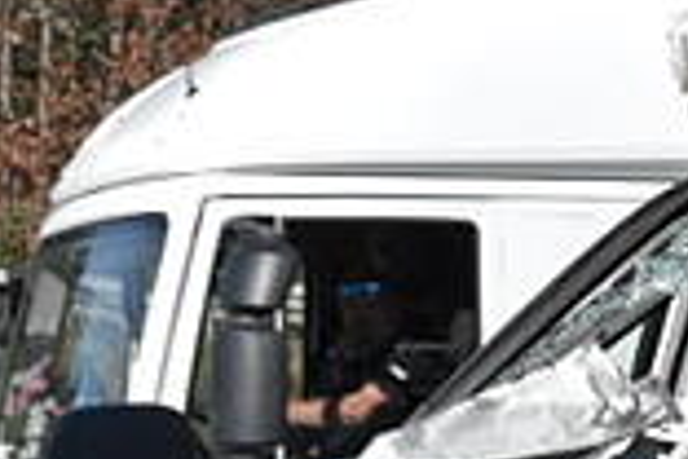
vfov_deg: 5.1
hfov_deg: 7.4
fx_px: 5160
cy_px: 591
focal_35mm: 270
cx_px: 1173
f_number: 9
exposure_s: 1/320
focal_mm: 26
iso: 100
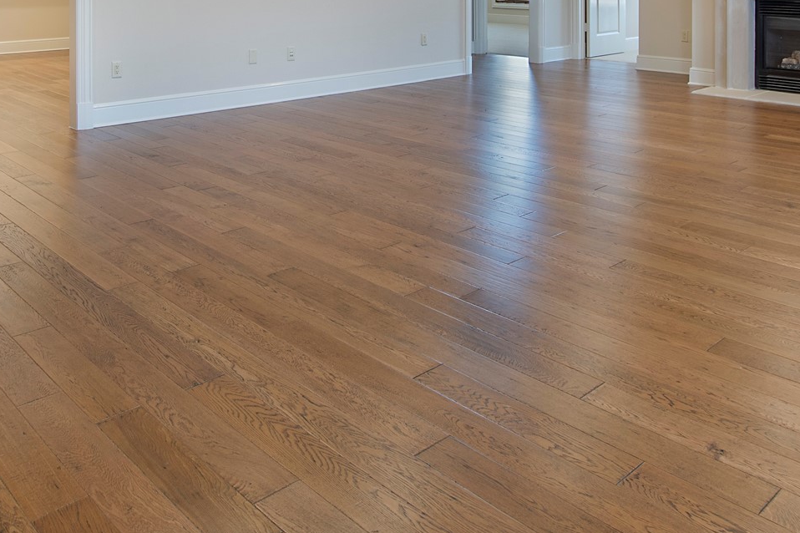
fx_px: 755
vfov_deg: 34.1
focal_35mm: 34
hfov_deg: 55.8
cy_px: -42
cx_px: 402
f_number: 5.6
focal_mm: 10
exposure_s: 1/25
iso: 100
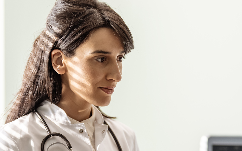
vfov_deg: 8.1
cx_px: 239
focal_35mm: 159
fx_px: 1049
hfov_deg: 13.0
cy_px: 226
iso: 100
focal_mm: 50
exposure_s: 1/400
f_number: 1.4
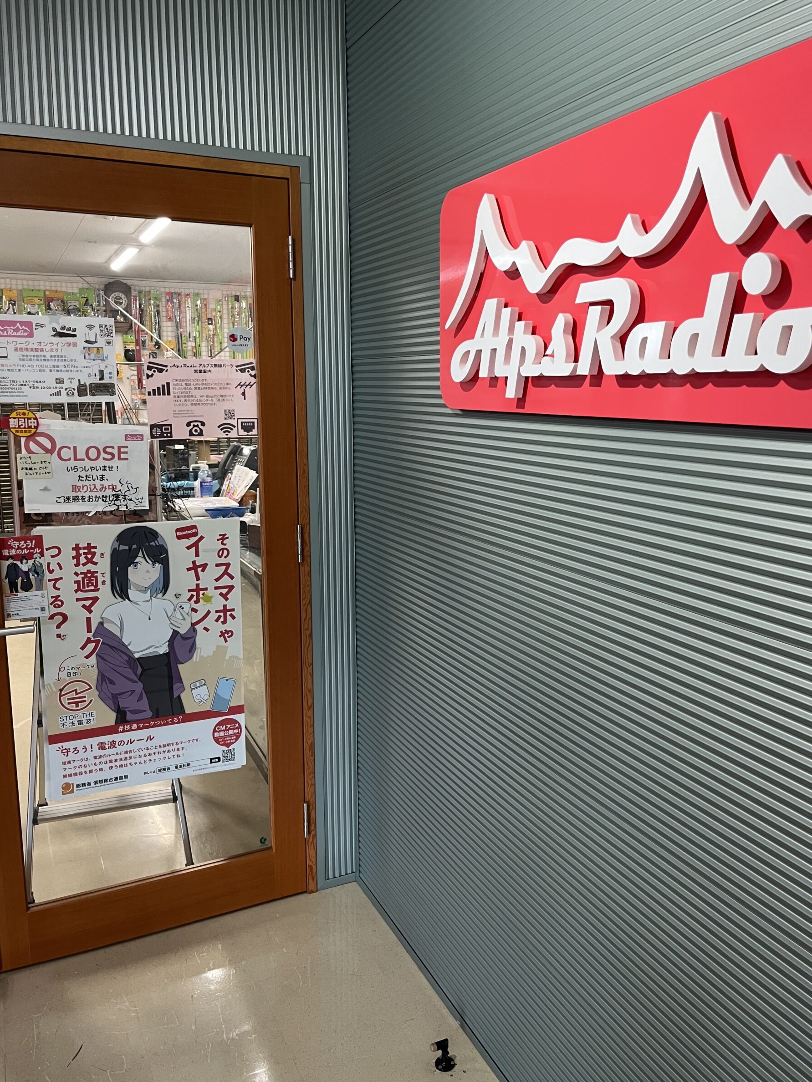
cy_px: 523
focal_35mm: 28
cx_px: 433
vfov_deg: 63.4
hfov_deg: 49.7
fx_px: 876
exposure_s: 1/60
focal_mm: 5.1
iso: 100
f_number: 1.6
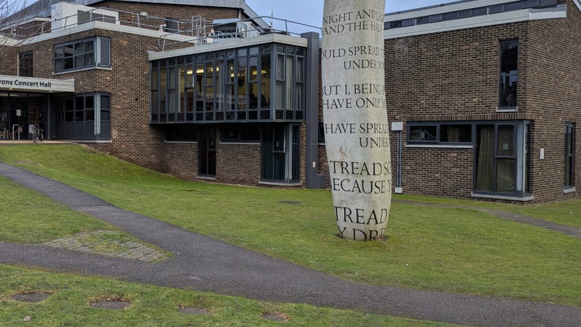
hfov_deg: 53.5
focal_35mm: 37
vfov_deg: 32.0
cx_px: 221
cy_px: 151
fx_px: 570
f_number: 1.85
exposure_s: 1/224
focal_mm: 6.81
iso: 47
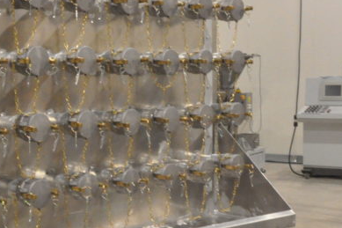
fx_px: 674
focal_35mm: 71
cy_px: 113
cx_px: -84
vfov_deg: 19.2
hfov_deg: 25.2
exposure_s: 1/13
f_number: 16
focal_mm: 18
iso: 3200
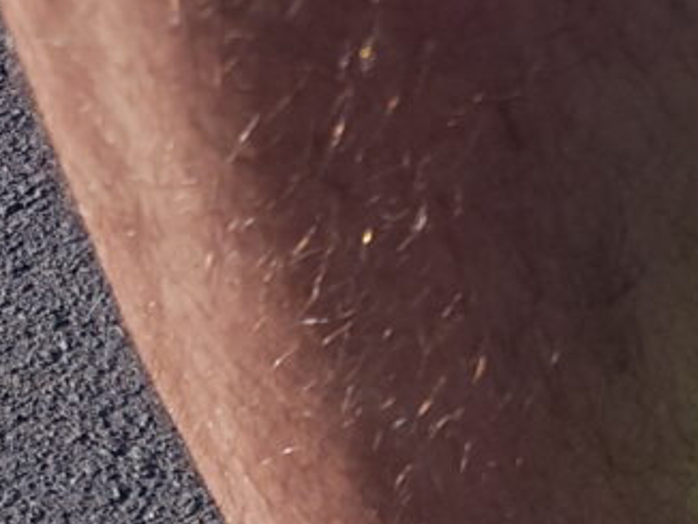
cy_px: 952
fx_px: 2058
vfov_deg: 13.1
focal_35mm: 102
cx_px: 876
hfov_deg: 18.1
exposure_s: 1/1840
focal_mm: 4.2
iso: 50
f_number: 1.7
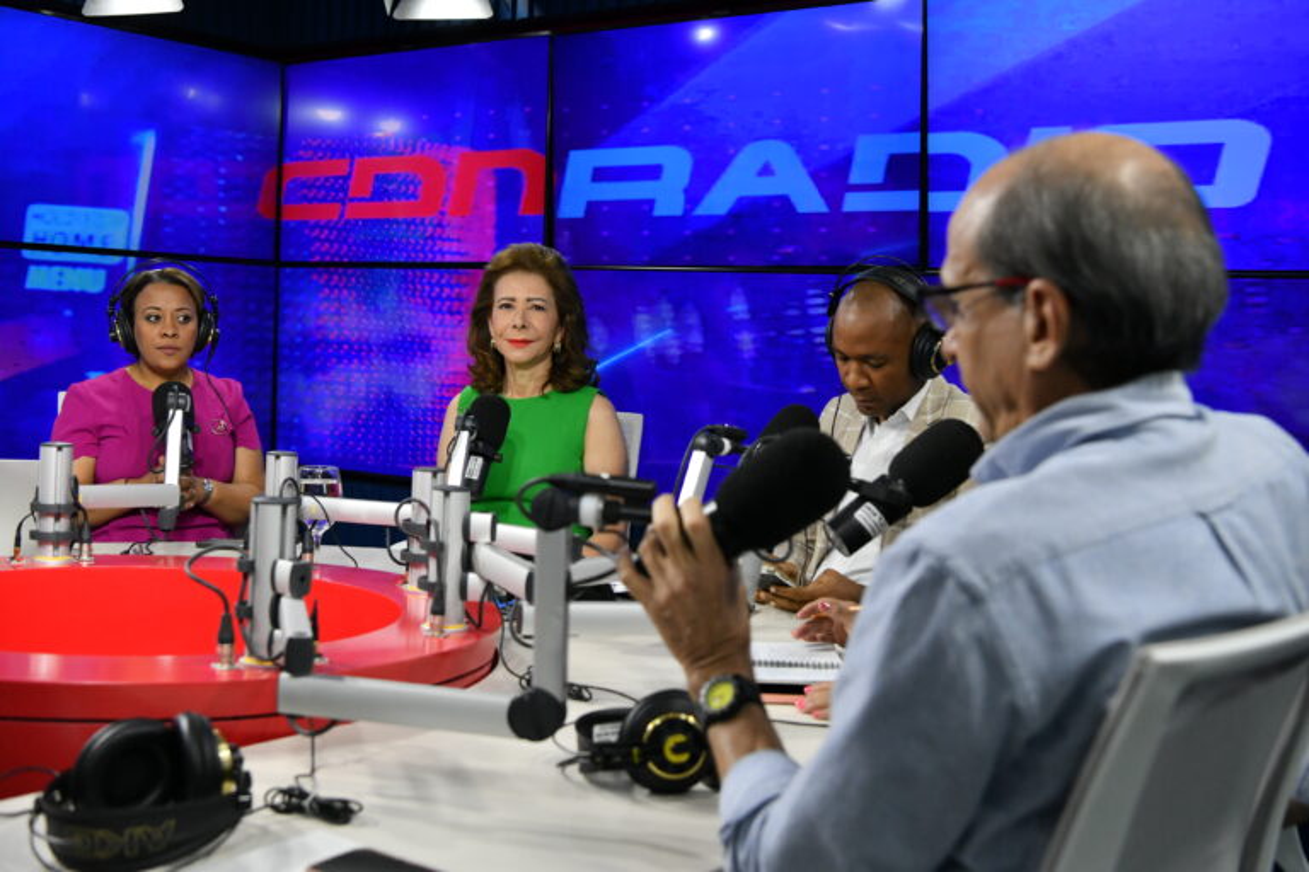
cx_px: 654
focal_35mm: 42
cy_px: 436
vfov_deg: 31.9
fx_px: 1527
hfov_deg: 46.4
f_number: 4.5
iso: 1600
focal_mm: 42
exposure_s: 1/160
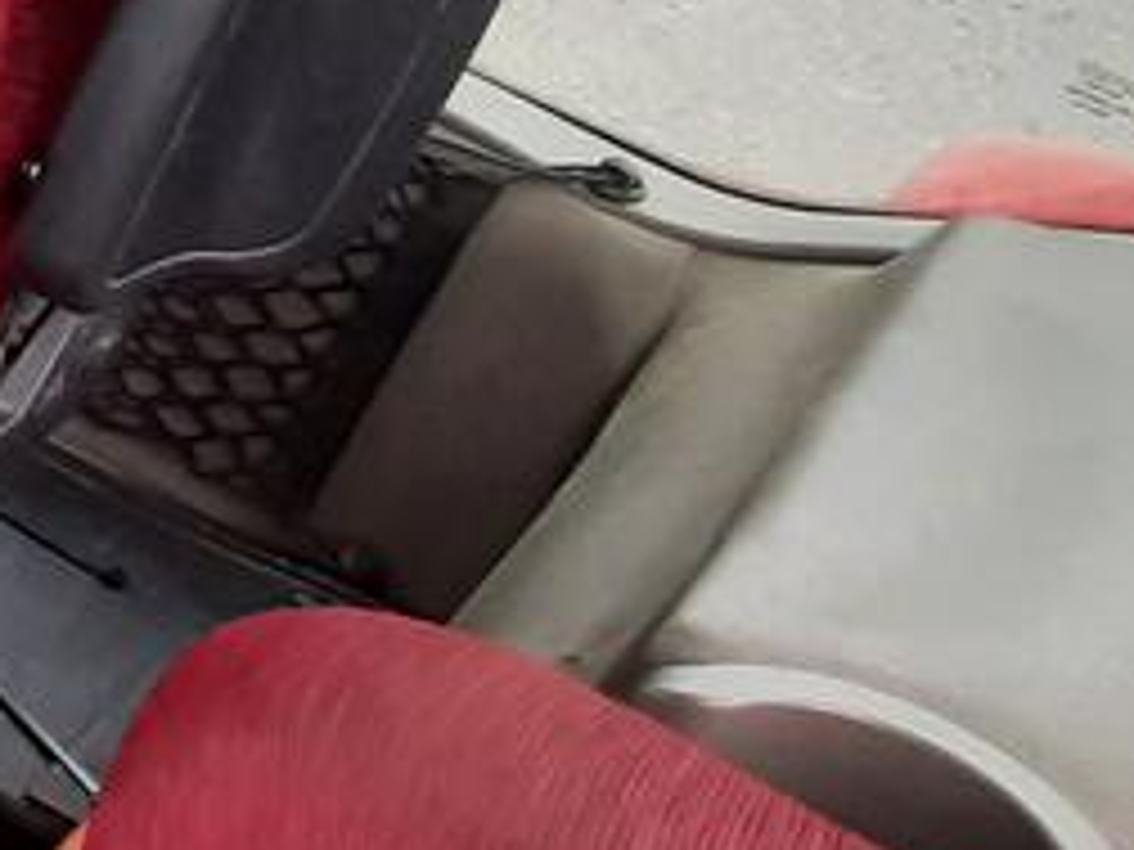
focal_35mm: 62
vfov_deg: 22.9
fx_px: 2031
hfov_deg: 20.3
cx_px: -994
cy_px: 49
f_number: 2.2
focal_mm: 1.42
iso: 64
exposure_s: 1/100
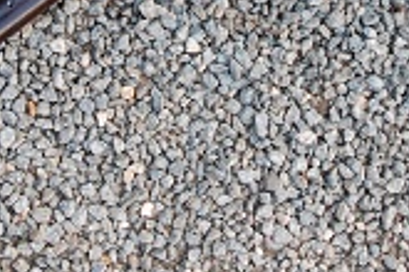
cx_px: 201
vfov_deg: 11.0
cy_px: -125
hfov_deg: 17.1
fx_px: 1363
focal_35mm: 120
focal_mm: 22
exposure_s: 1/60
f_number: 4
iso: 200
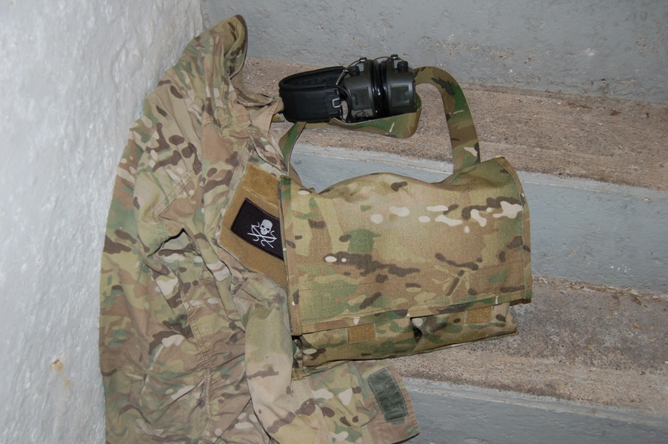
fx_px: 723
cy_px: 222
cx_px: 334
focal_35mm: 39
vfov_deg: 34.2
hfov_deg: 49.6
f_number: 4
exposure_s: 1/60
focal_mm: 26
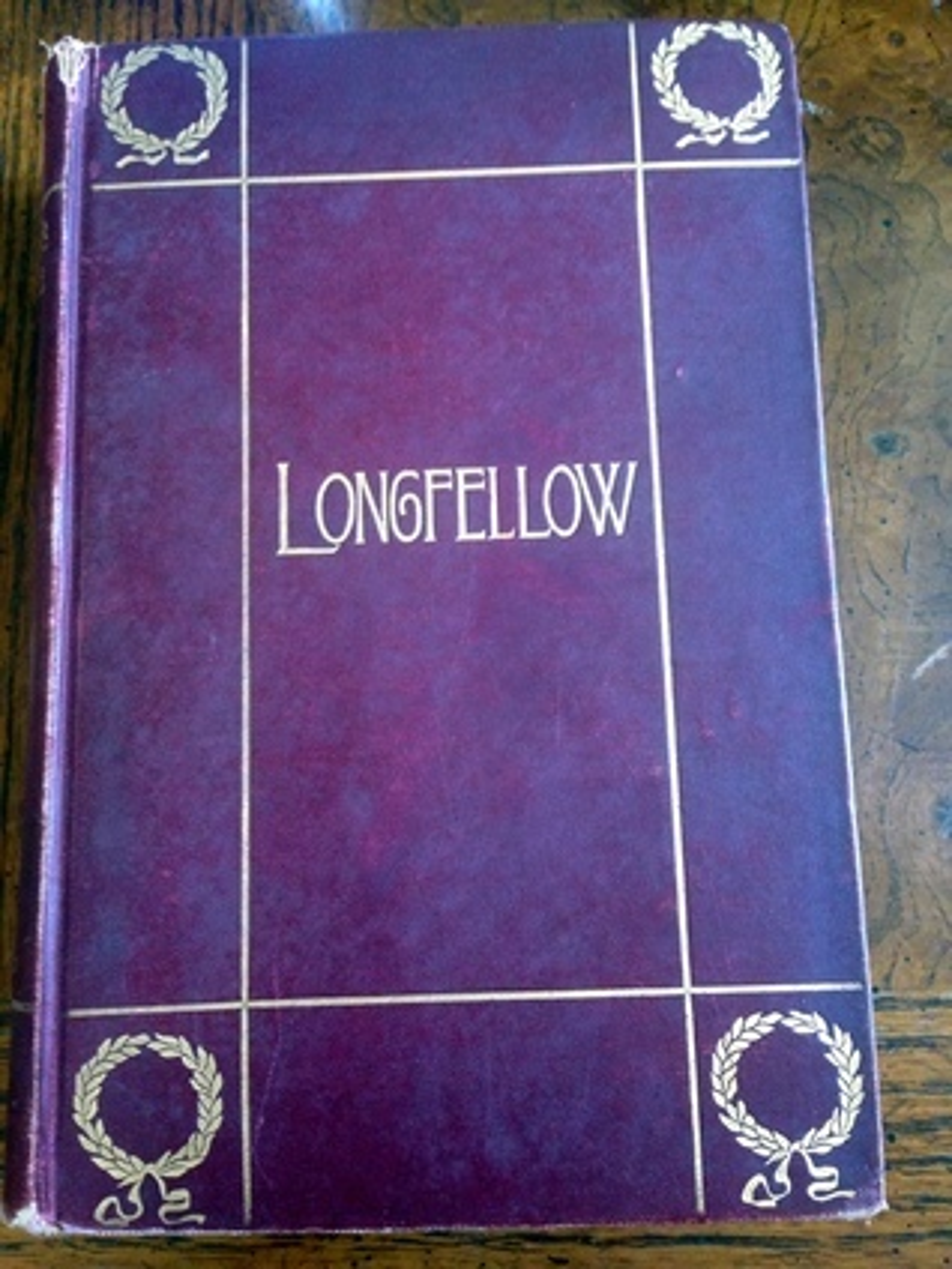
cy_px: 634
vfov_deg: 55.4
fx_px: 1210
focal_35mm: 33
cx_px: 476
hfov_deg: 42.9
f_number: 2.4
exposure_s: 1/20
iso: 200
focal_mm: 4.12
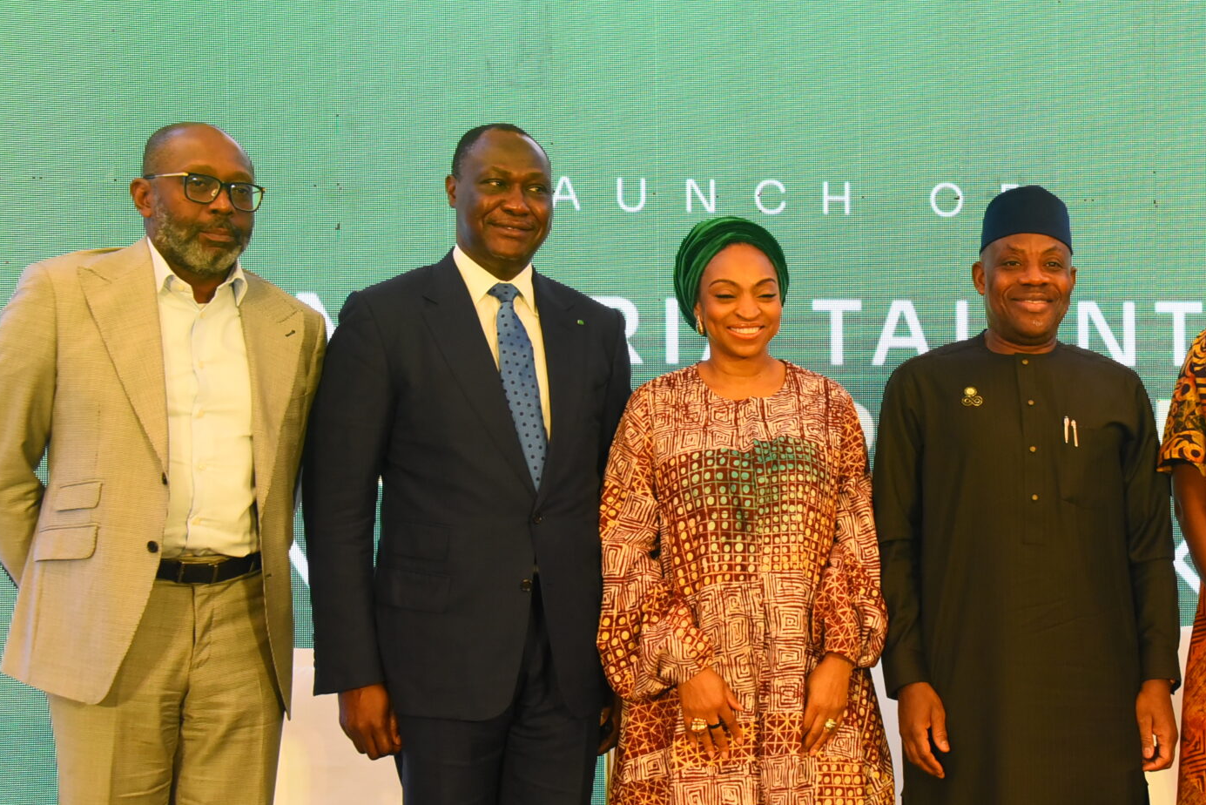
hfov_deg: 28.1
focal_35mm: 71
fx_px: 2379
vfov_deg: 19.2
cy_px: 461
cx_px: 875
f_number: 7.1
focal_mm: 48
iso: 3200
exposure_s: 1/160
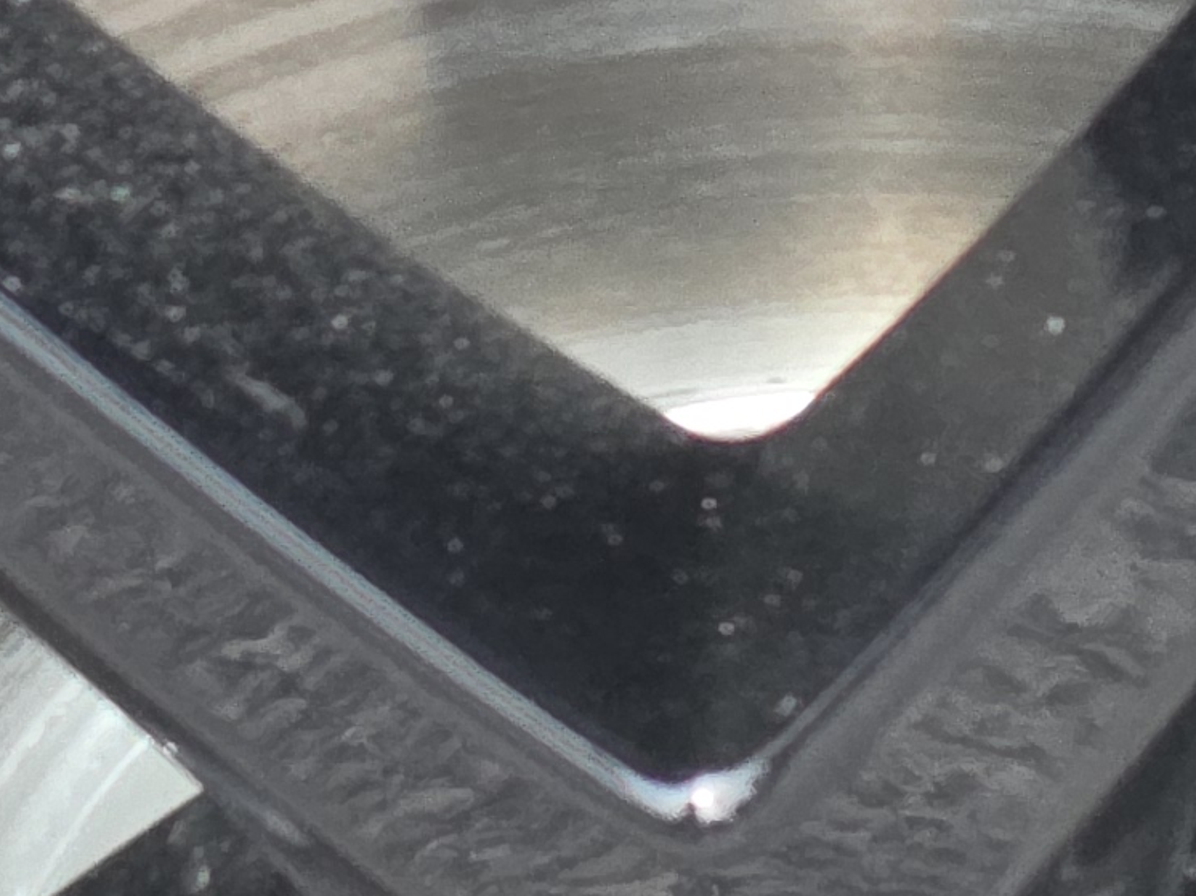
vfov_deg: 4.0
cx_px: 734
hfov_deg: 5.4
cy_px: 1582
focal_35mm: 370
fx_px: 12780
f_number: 2.4
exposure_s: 1/271
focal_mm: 7.9
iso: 50
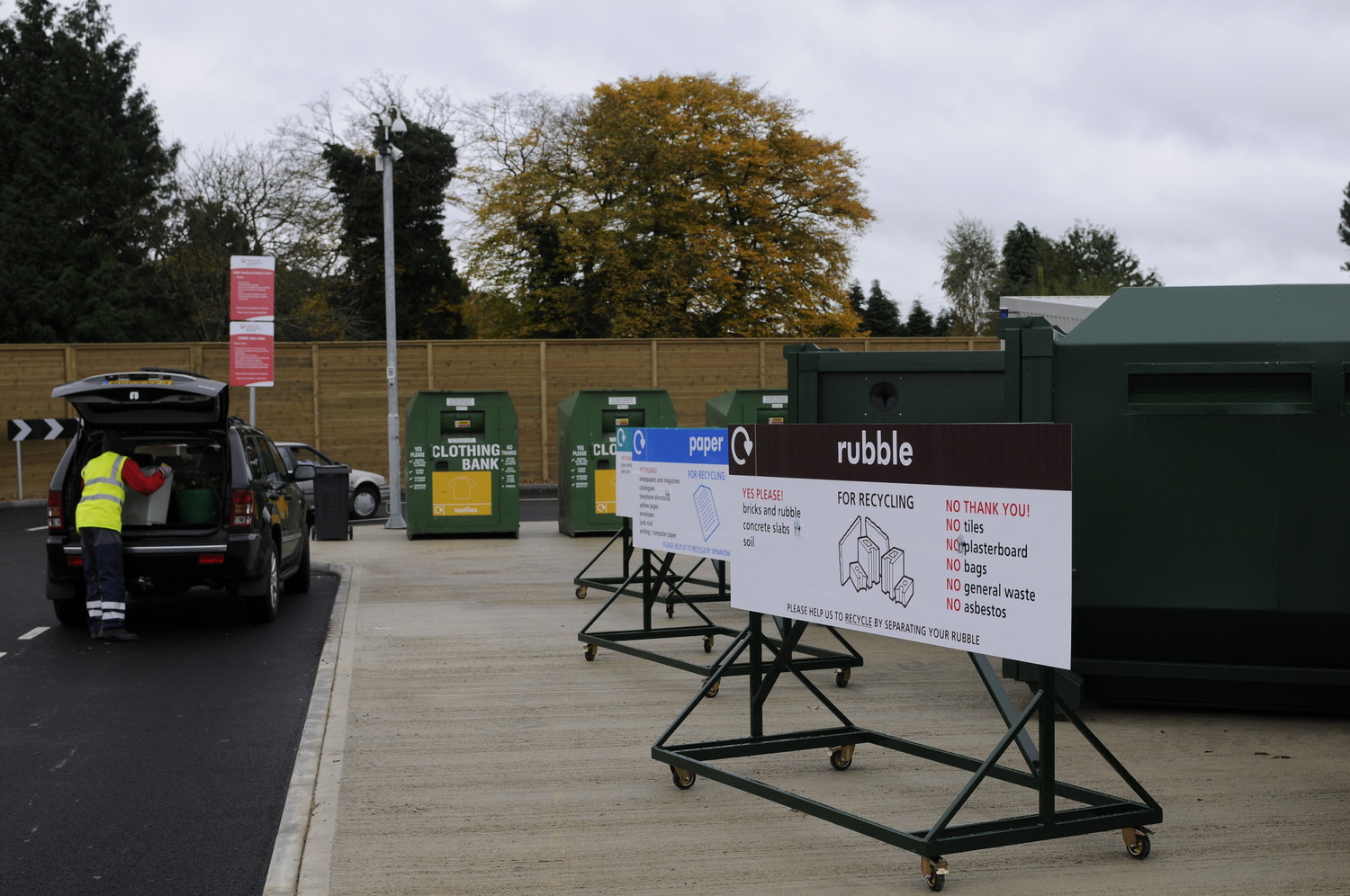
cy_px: 448
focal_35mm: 48
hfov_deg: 41.2
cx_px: 675
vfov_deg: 28.0
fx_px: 1798
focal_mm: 32
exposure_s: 1/320
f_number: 5.6
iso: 250
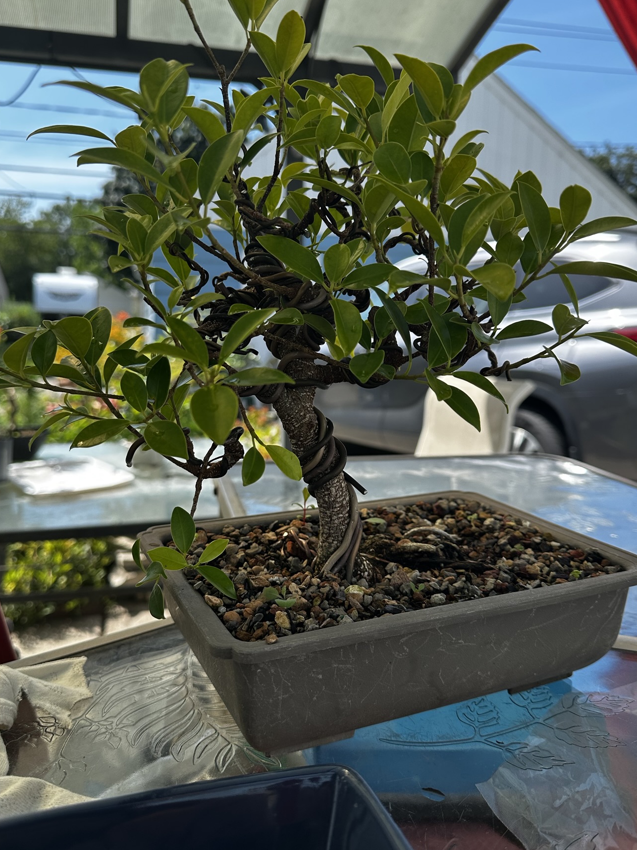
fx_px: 687
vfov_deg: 63.4
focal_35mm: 28
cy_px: 425
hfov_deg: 49.7
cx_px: 309
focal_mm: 6.86
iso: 80
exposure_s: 1/1721
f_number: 1.78
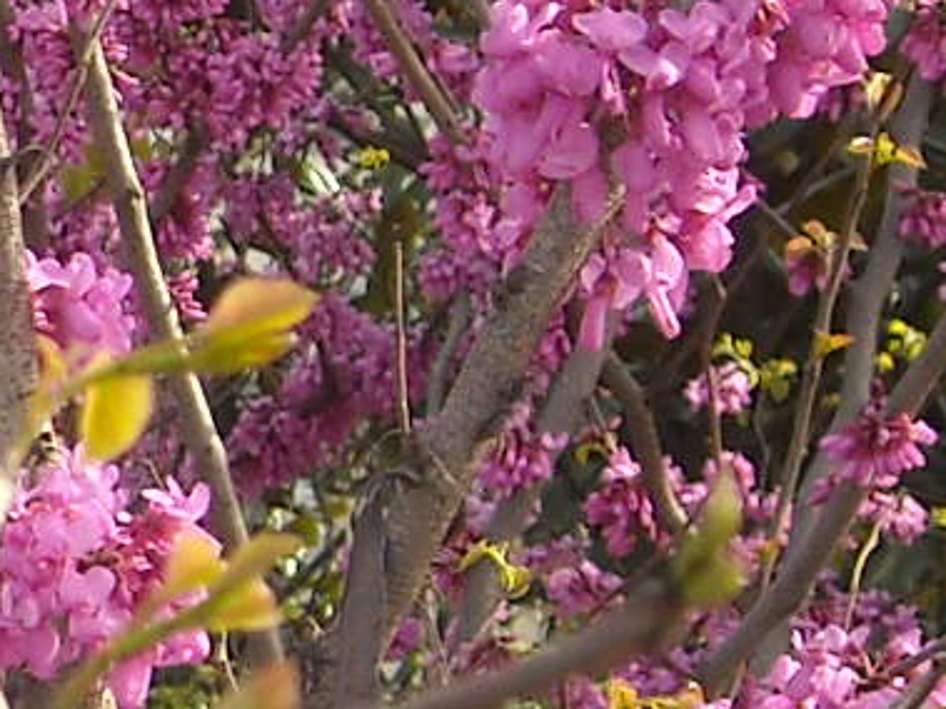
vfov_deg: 7.8
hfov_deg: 9.7
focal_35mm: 189
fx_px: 5163
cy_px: 192
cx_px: -1008
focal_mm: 5.7
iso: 64
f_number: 2.8
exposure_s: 1/260
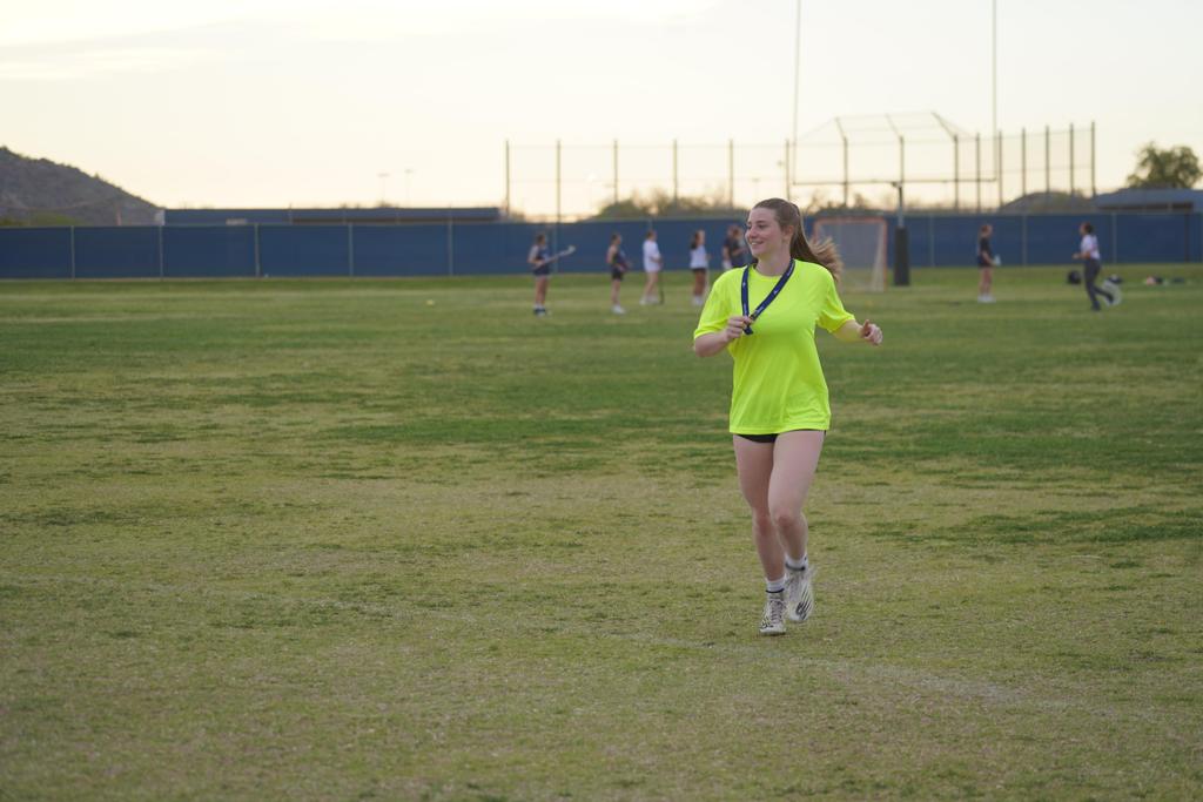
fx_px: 3576
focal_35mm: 107
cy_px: 401
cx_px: 602
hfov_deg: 19.1
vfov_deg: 12.8
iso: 100
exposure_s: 1/160
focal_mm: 107
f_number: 4
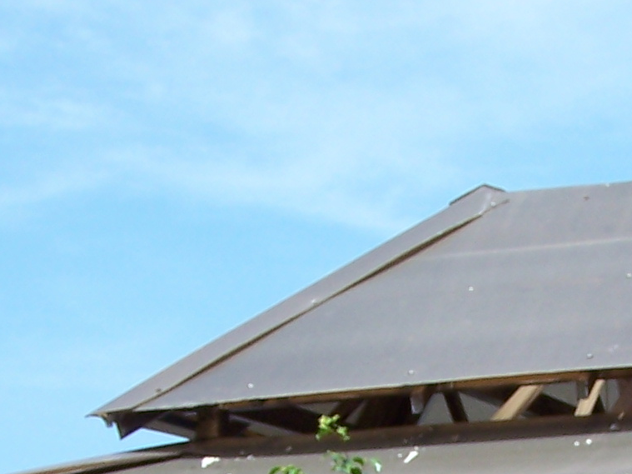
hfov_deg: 15.1
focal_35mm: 129
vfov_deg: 11.1
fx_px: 2355
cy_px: 693
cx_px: 558
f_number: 2.8
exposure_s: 1/800
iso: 80
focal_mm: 6.3
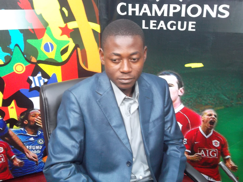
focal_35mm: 37
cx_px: 122
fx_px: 260
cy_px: 91
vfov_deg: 38.7
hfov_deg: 50.1
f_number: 4
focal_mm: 6.6
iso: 460
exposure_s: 1/15
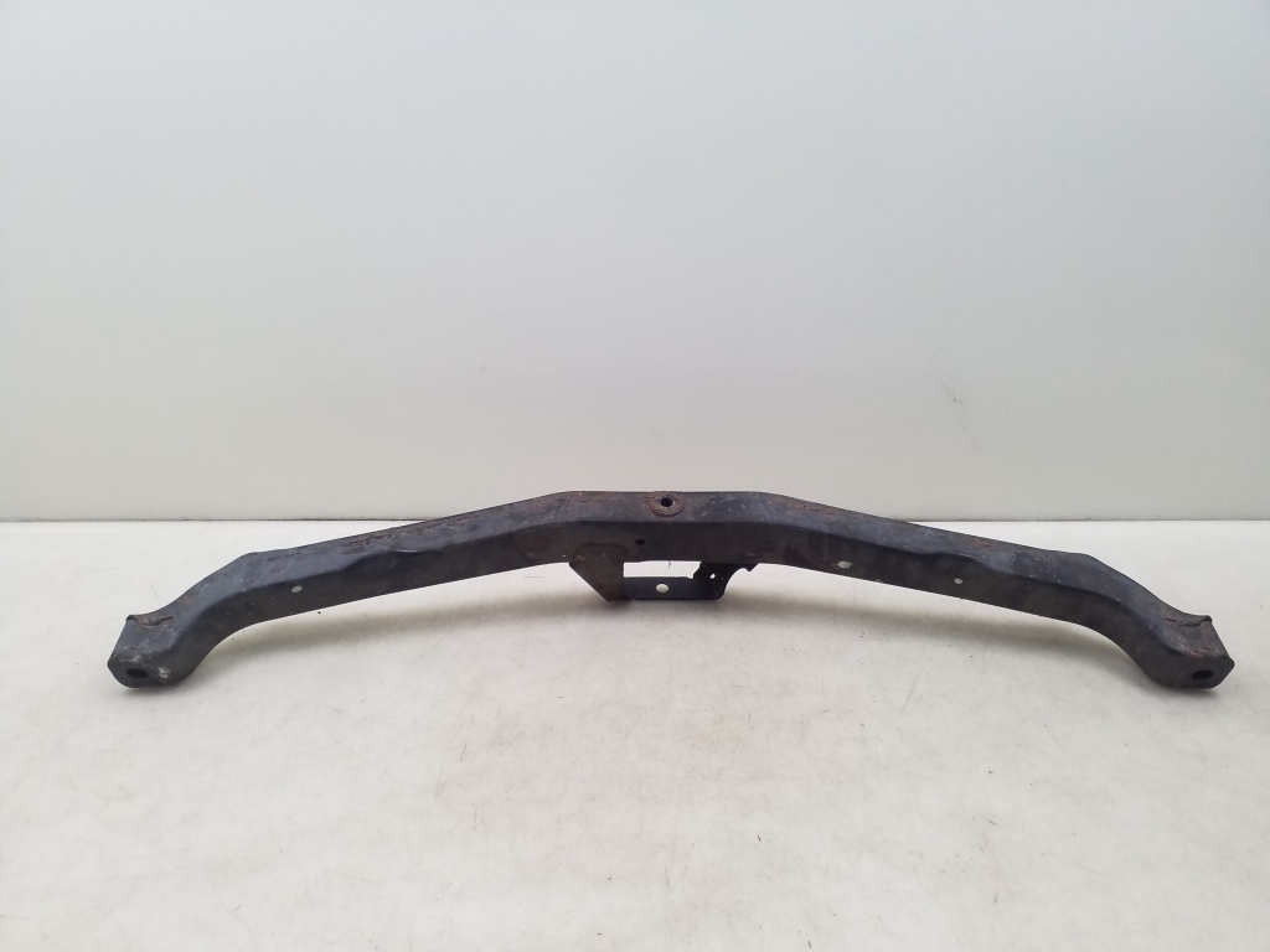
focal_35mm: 27
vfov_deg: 51.4
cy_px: 476
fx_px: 991
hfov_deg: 65.3
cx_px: 635
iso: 100
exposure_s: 1/50
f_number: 1.9
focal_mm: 3.6
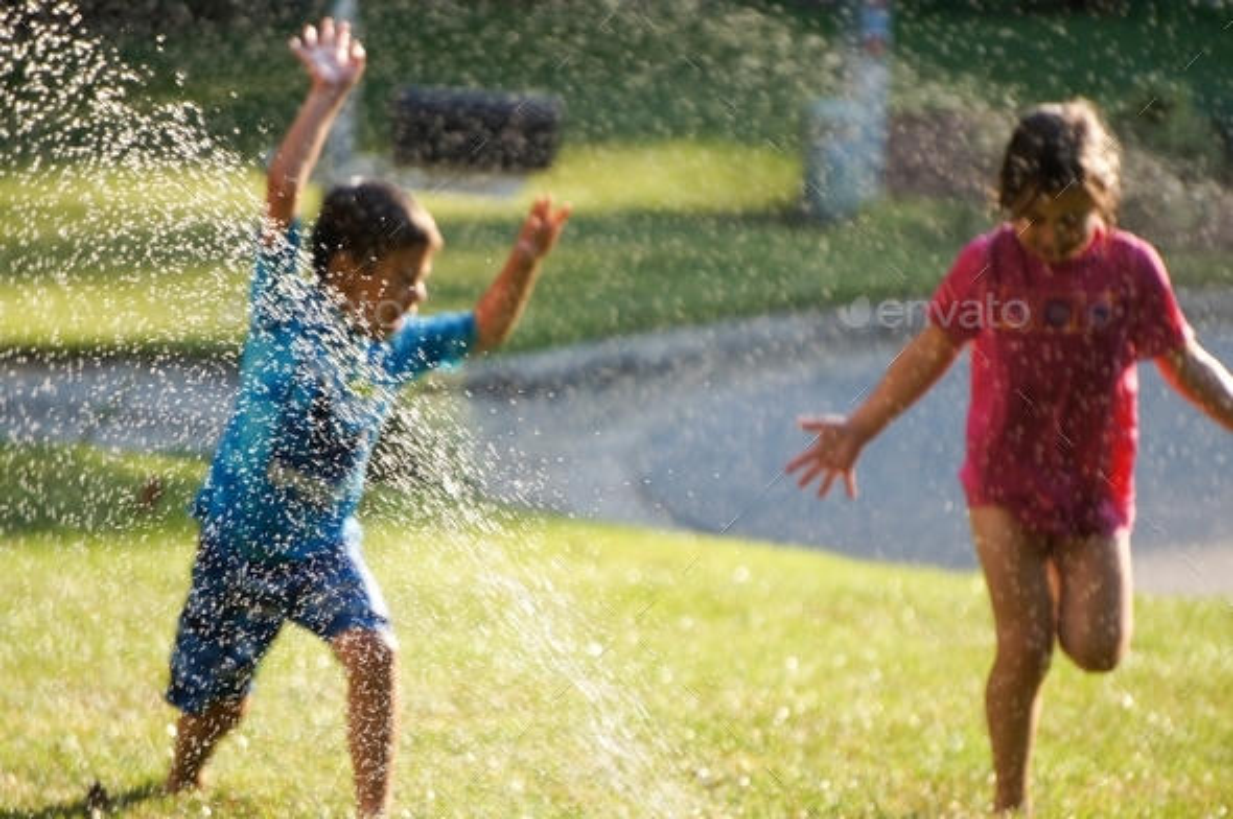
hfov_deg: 6.5
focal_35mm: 315
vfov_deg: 4.4
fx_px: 10777
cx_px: 616
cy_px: 410
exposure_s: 1/400
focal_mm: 210
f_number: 6.3
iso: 400
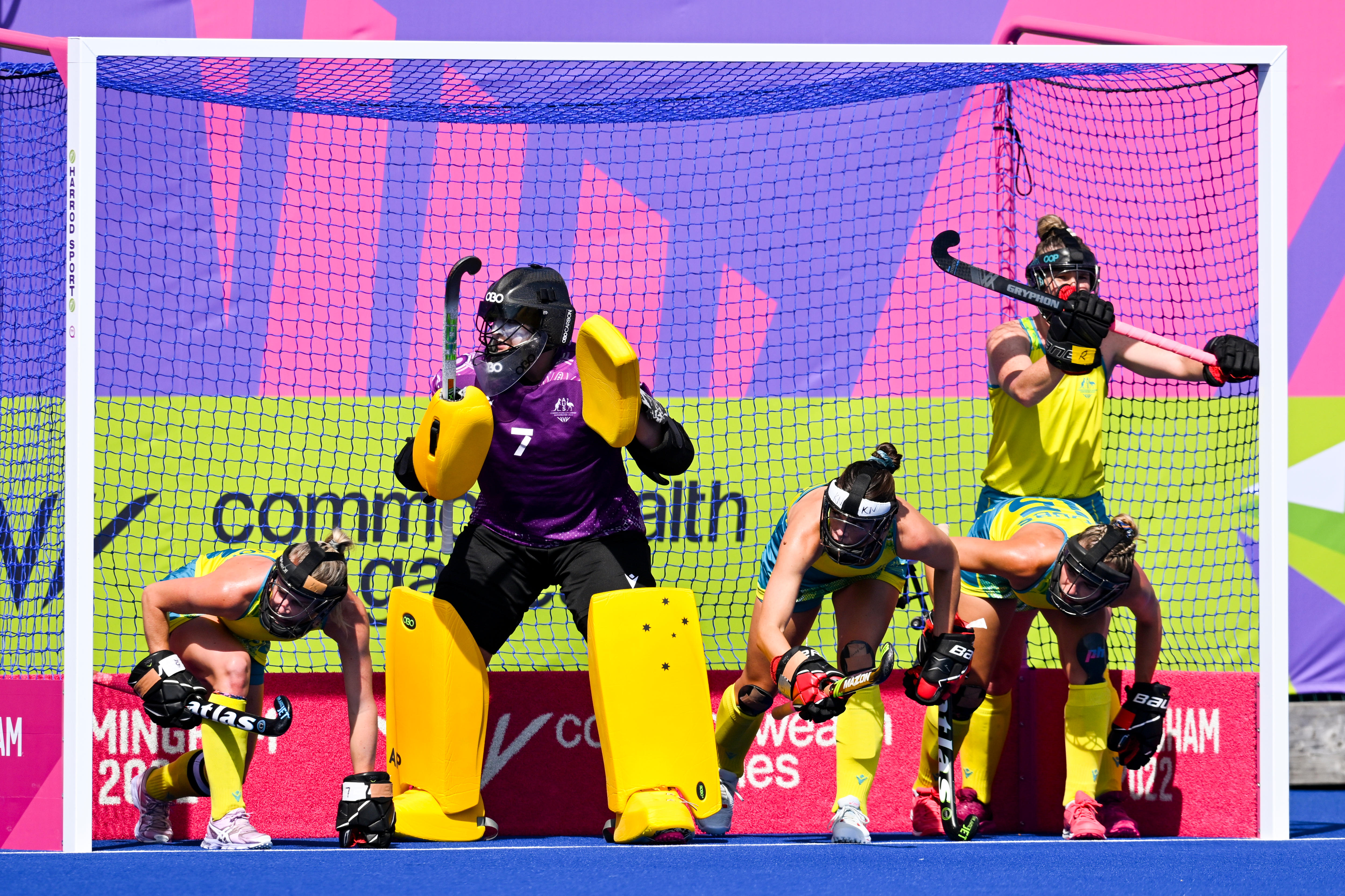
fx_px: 14943
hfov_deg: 5.2
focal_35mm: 400
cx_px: 672
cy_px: 448
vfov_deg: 3.4
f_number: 3.5
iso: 160
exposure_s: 1/3200
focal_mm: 400
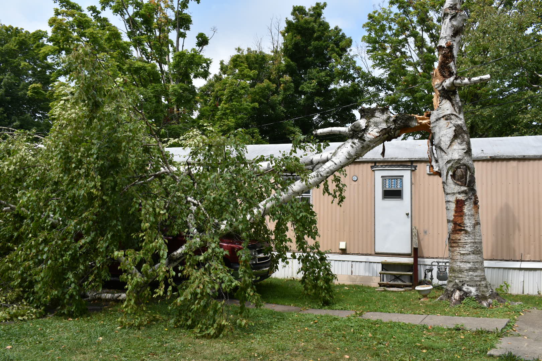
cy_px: 180
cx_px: 271
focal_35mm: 33
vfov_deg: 40.0
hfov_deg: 57.2
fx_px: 497
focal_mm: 22
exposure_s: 1/320
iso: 200
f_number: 9
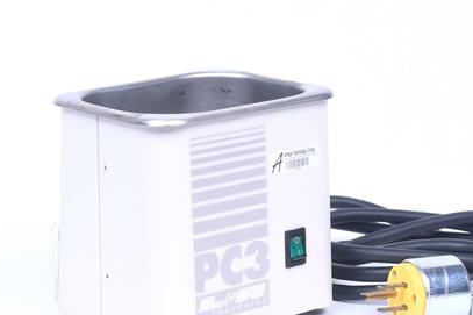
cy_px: 213
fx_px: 1103
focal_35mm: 84
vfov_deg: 16.2
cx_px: 202
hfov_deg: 24.2
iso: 200
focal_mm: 38
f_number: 14
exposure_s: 1/200
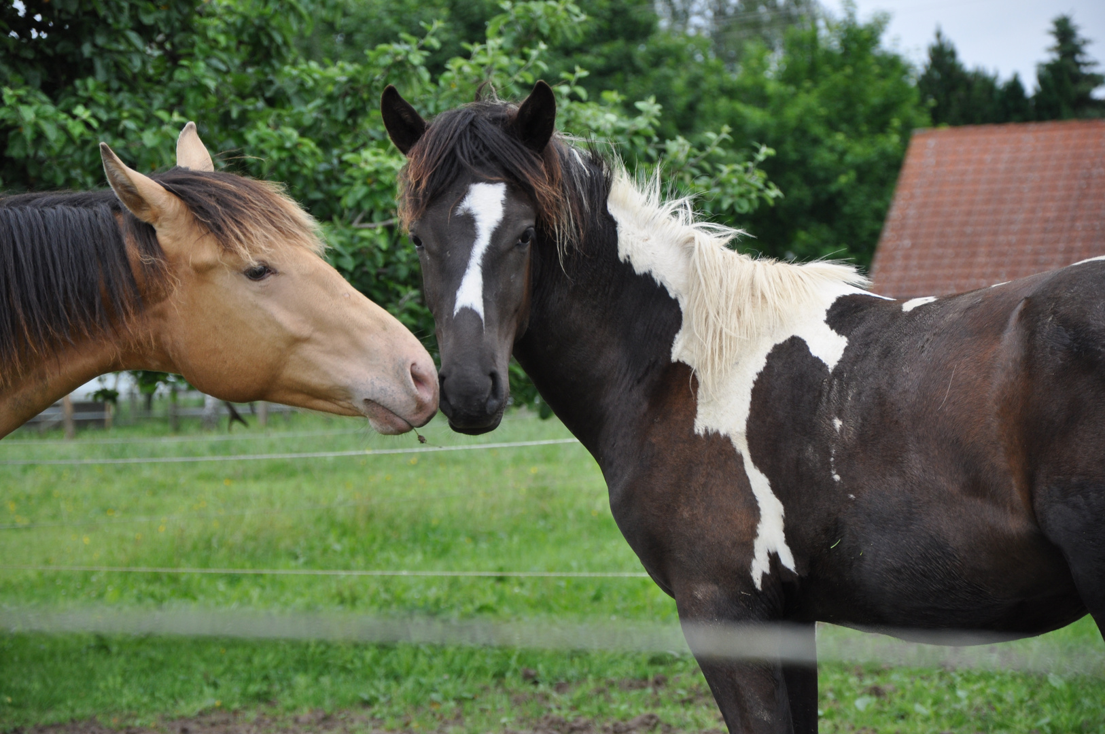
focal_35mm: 158
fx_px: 4829
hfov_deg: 13.1
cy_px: 367
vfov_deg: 8.7
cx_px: 552
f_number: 5.6
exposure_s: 1/250
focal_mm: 105
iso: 400
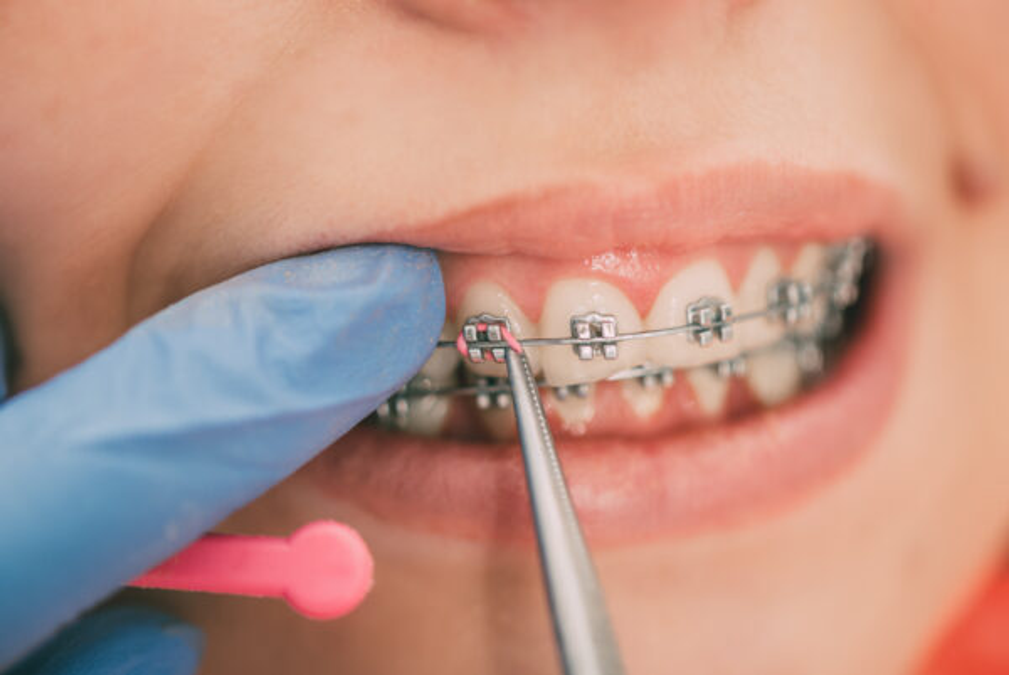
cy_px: 338
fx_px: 2945
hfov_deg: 19.4
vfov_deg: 13.1
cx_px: 504
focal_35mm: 105
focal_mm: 105
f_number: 4
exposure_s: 1/100
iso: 200
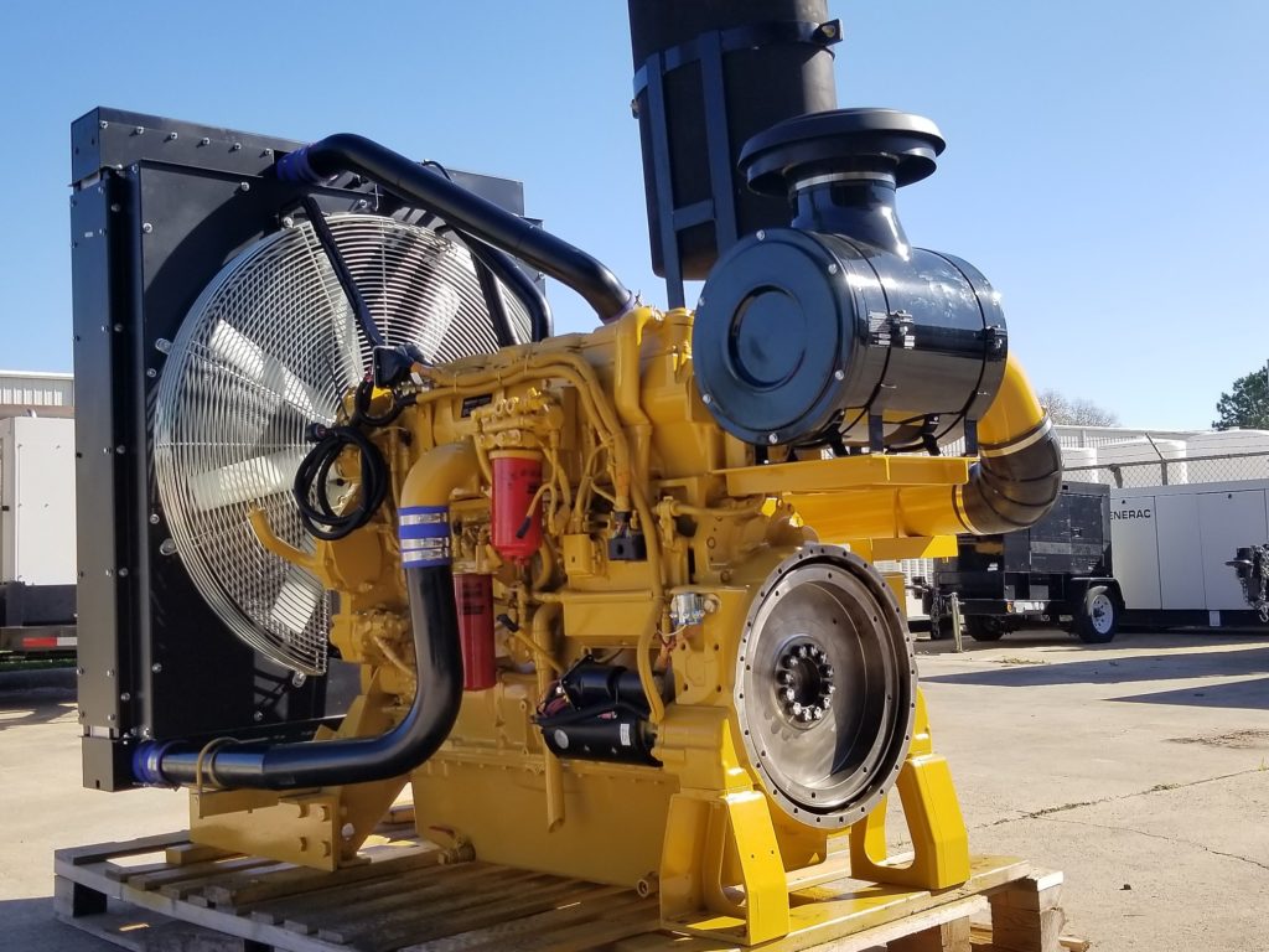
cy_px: 476
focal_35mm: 26
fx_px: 953
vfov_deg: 53.1
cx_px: 634
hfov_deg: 67.3
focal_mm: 4.25
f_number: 1.7
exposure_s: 1/1919
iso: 50
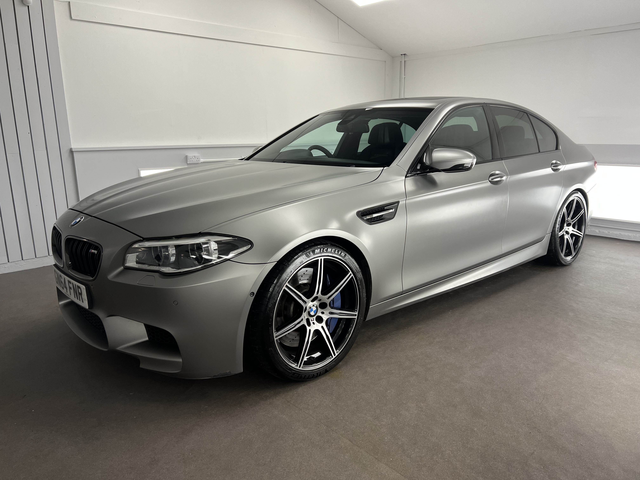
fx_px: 481
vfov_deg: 53.1
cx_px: 320
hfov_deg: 67.3
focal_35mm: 26
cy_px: 240
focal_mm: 5.7
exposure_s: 1/100
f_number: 1.5
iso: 125
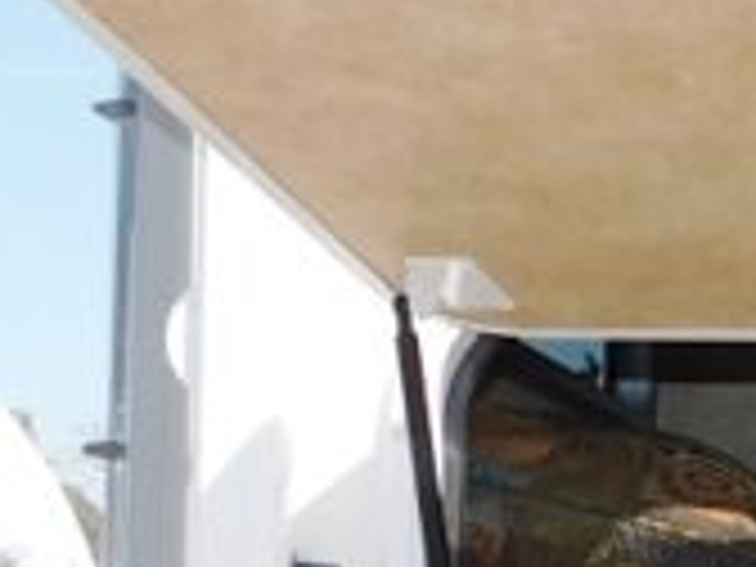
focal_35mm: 105
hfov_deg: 16.0
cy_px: 738
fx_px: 2293
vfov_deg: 13.6
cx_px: 1341
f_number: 3
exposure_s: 1/800
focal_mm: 4
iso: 125
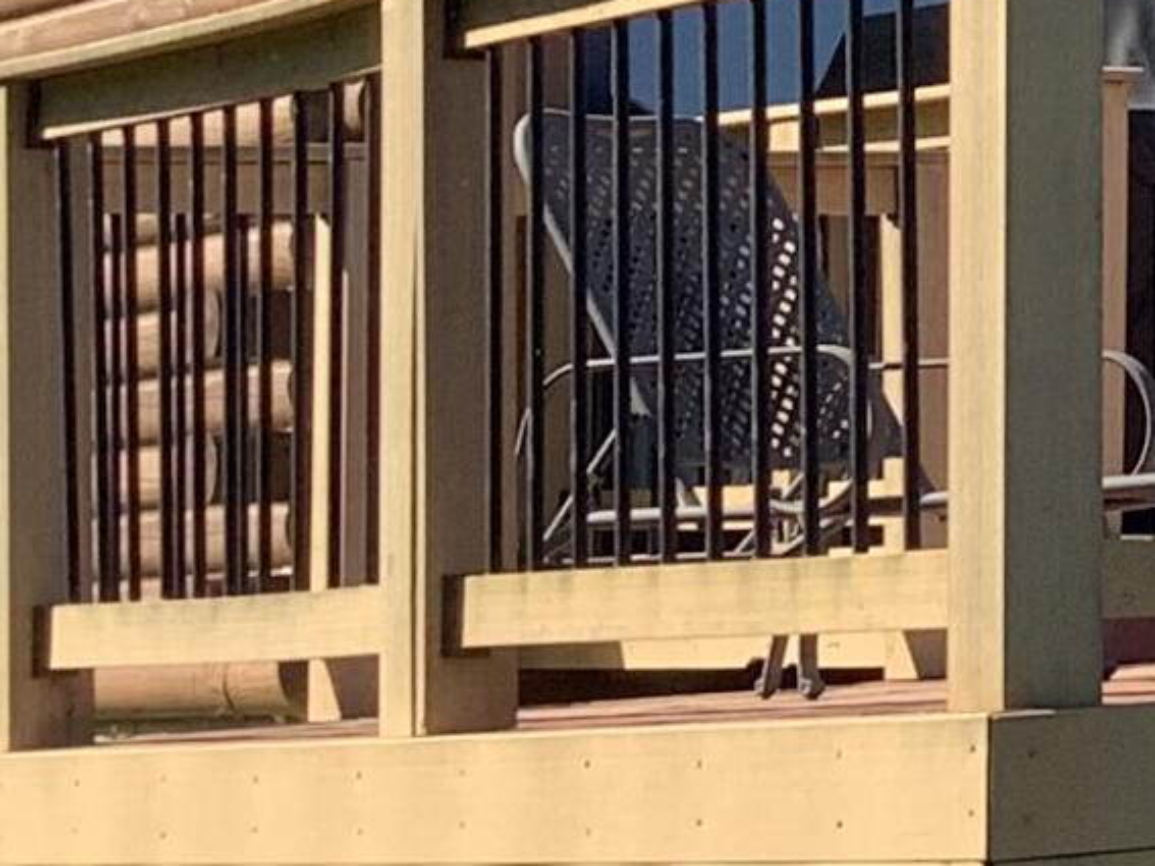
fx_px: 5471
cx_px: 2371
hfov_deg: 10.9
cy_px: -442
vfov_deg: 8.8
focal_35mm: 164
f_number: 2.4
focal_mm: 3.3
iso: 25
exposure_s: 1/831
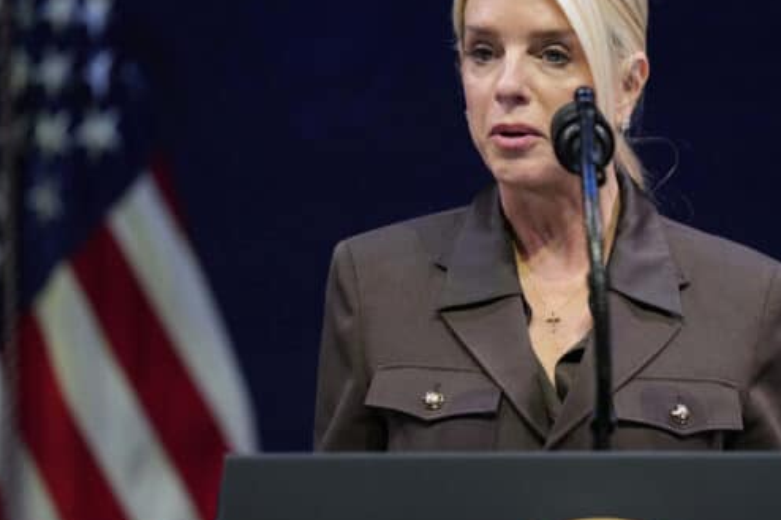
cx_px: 542
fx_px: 13489
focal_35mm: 622
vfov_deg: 2.2
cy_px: 266
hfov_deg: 3.3
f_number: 2.8
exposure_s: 1/640
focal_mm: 400
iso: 1250
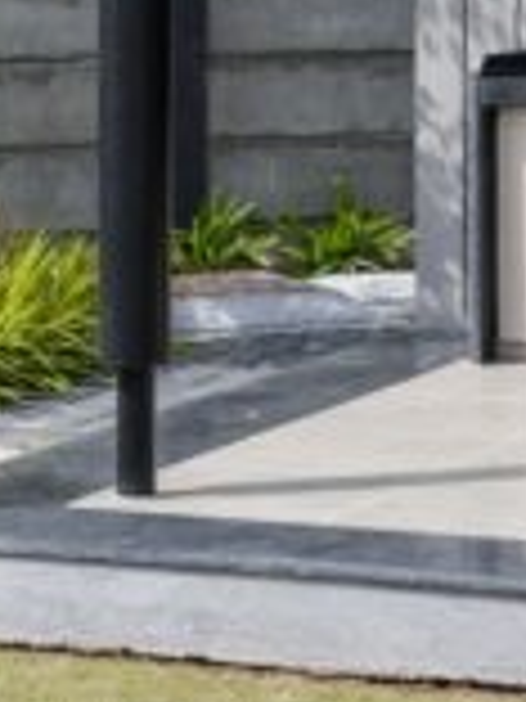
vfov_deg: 12.6
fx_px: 3120
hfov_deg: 9.6
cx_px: 438
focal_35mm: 154
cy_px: -86
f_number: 10
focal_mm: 50
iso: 160
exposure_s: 1/100
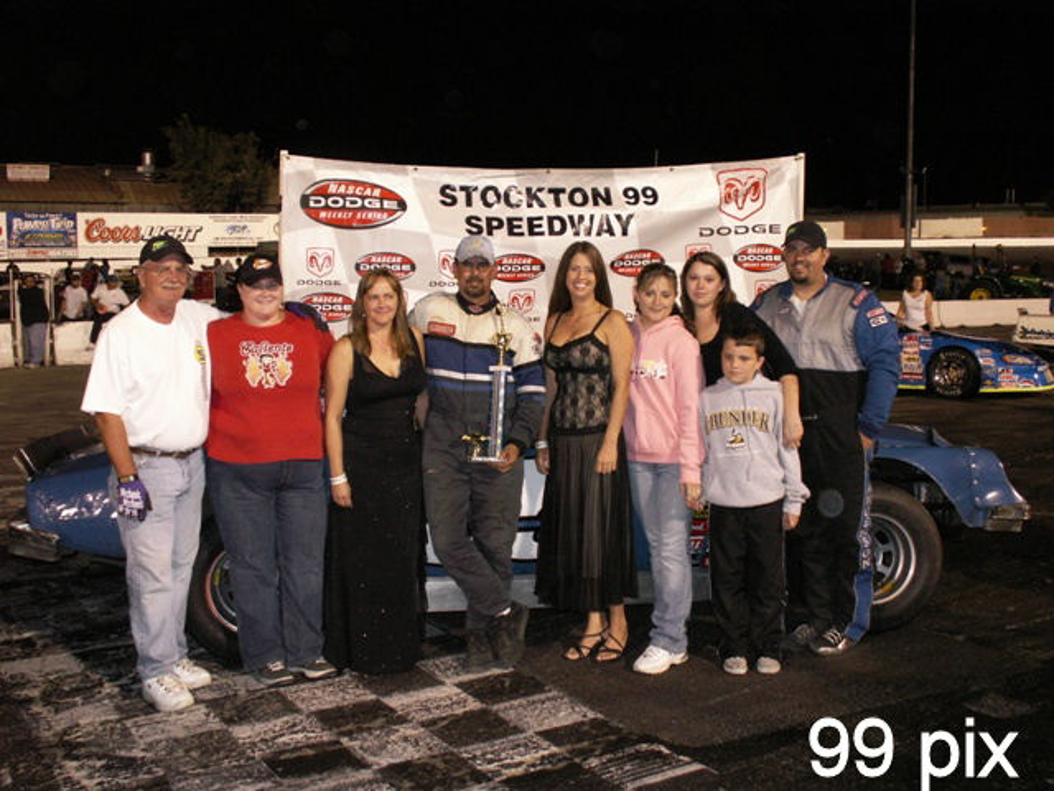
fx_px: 1187
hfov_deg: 47.9
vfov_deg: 36.8
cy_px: 396
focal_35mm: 39
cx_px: 527
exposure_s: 1/40
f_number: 2.8
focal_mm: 6.46
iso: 160
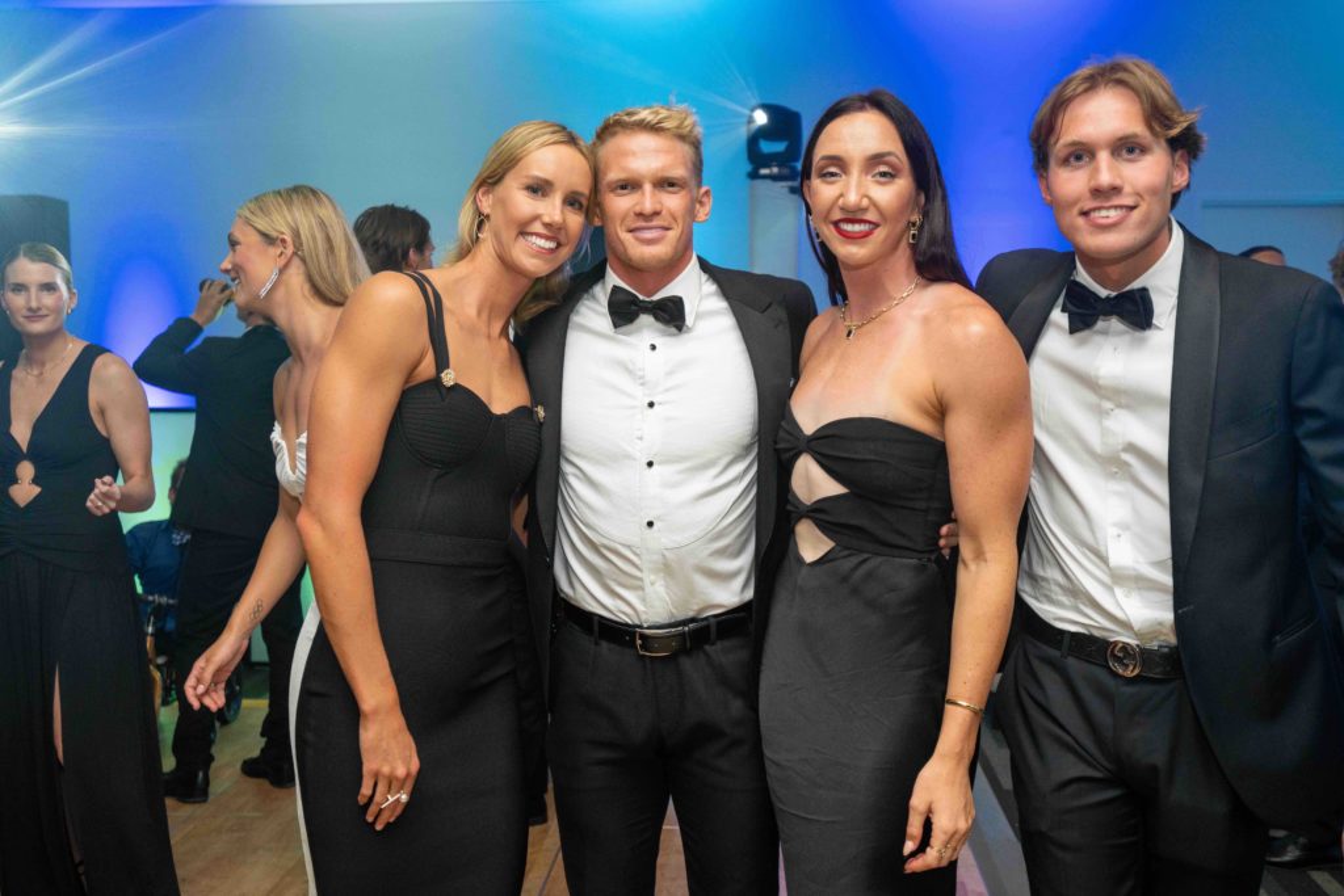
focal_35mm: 35
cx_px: 672
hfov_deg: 54.4
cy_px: 448
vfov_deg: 37.9
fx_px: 1307
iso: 1000
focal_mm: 35
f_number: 4
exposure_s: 1/200
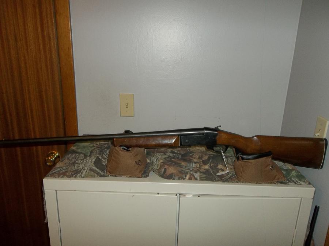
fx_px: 257
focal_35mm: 27
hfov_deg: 65.3
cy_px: 123
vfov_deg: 51.4
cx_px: 164
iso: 160
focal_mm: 4.9
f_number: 3.5
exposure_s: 1/30
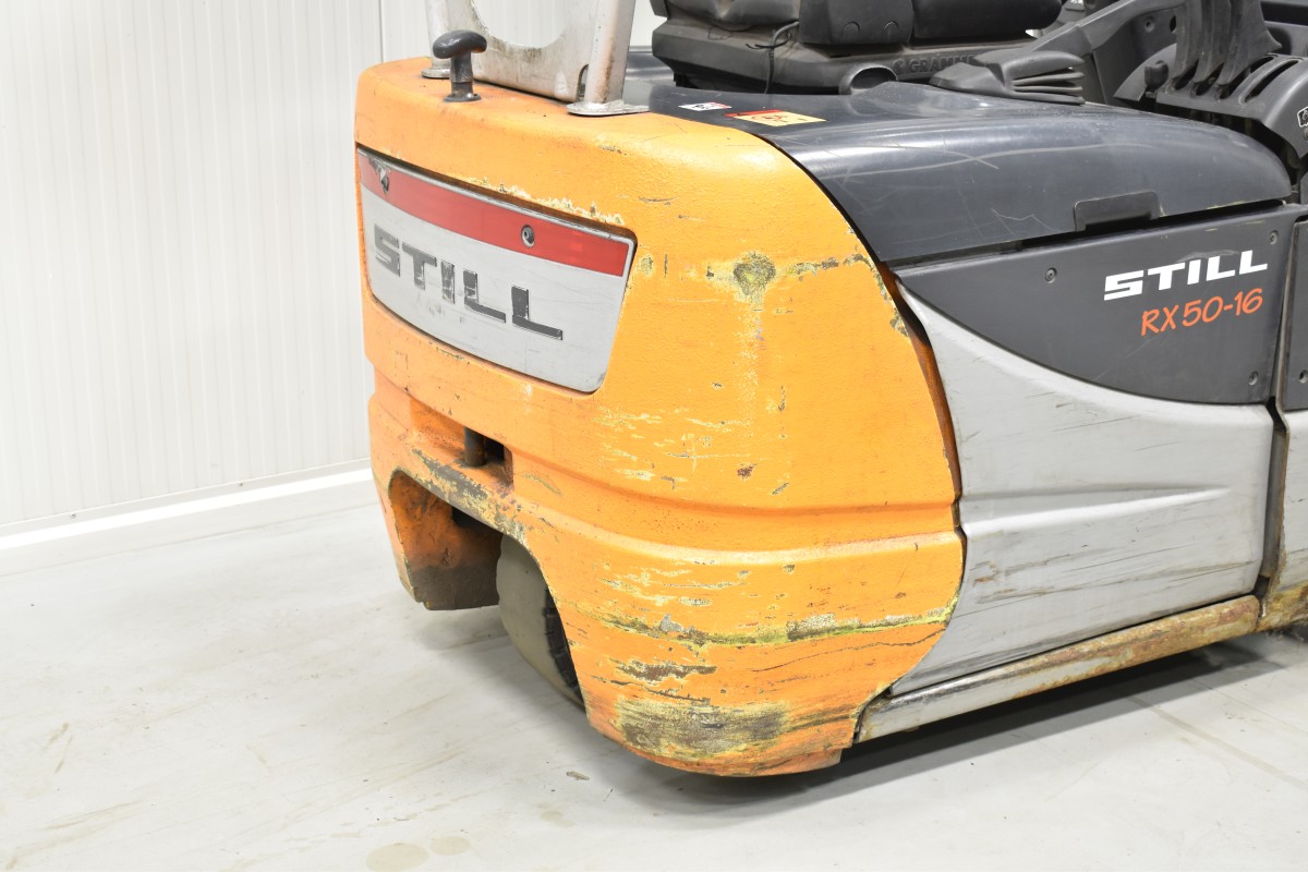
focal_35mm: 57
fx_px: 2071
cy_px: 436
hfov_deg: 35.1
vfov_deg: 23.8
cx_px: 654
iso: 1000
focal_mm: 38
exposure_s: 1/13
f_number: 5.6
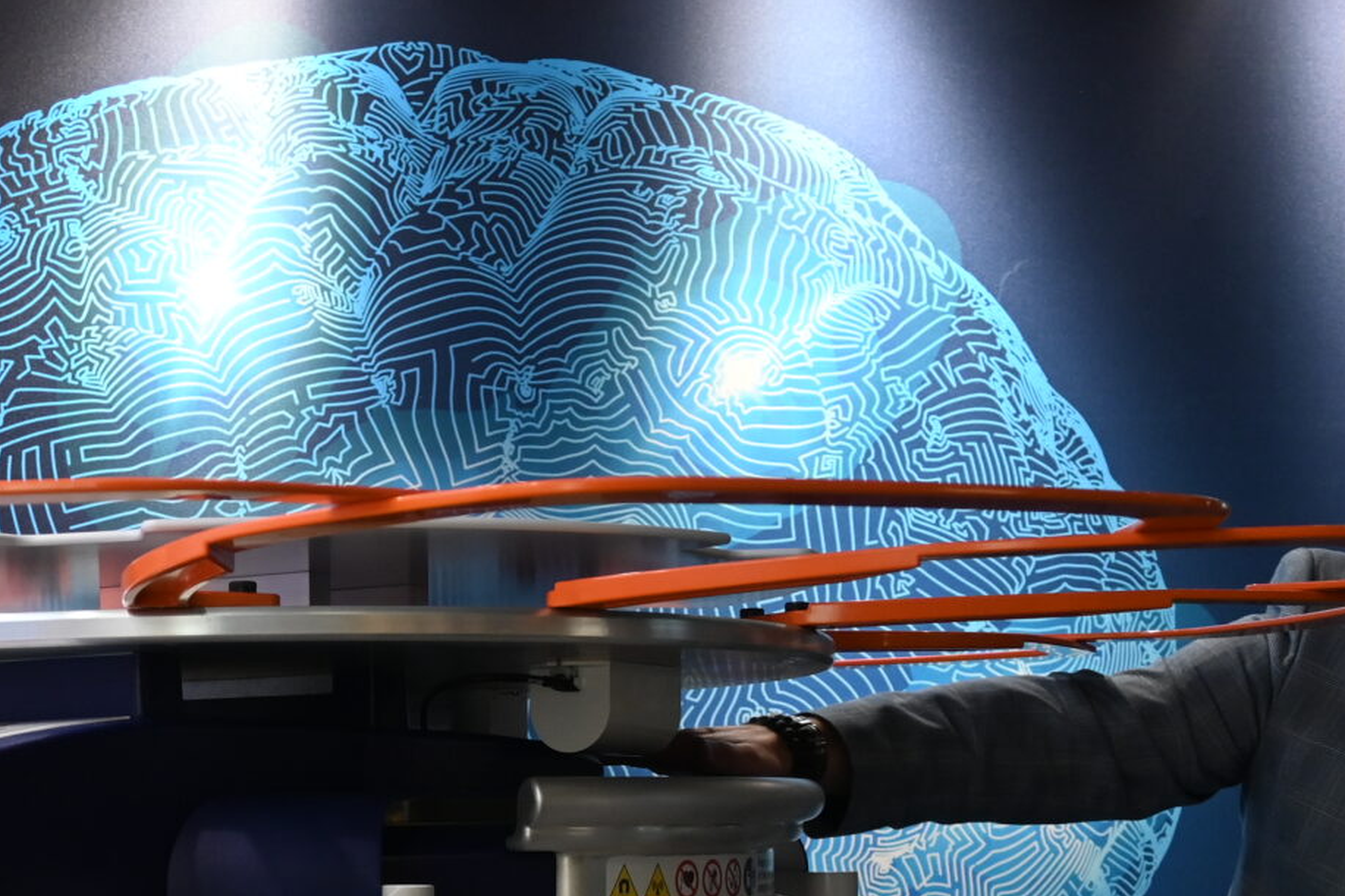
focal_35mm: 67
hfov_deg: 29.5
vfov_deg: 19.7
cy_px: 897
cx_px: 293
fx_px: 2503
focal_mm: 16
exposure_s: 1/125
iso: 450
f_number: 3.5
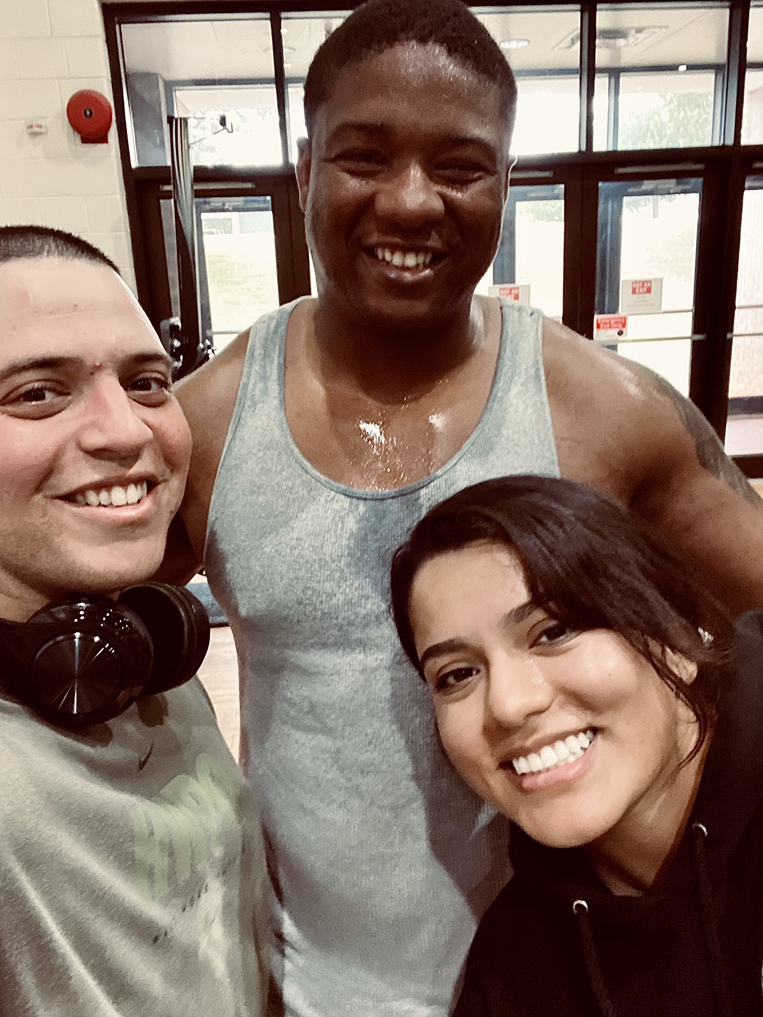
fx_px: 882
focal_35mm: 30
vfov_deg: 60.0
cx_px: 382
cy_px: 508
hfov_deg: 46.8
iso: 250
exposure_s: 1/40
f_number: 2.2
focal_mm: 2.71
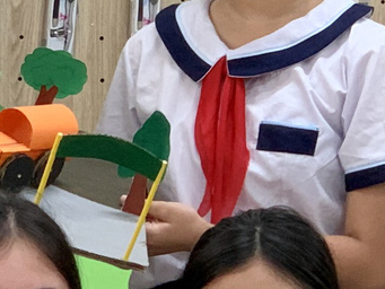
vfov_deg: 4.9
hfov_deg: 6.5
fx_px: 3393
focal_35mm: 305
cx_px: -68
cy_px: 79
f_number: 2.4
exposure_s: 1/65
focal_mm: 6
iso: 125
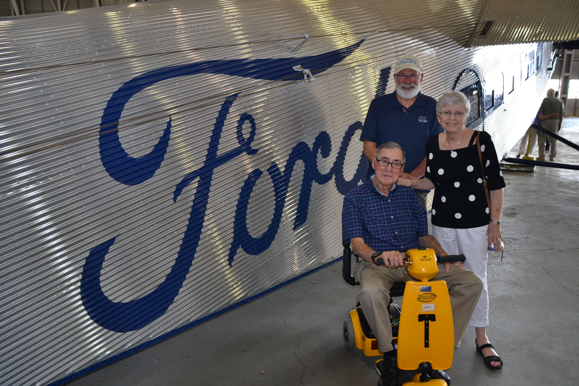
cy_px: 193
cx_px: 290
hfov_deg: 67.4
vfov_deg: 47.9
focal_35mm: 27
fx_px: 434
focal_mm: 18
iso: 400
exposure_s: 1/60
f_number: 3.5
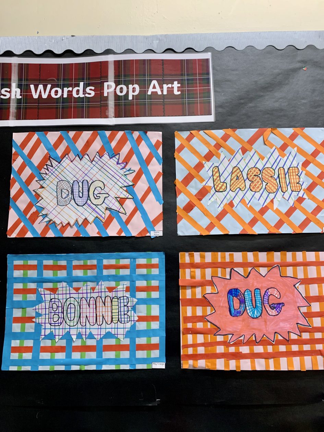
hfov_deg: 53.1
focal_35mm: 26
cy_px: 216
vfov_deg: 67.3
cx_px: 162
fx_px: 324
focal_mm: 4.25
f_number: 1.8
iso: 50
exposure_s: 1/50
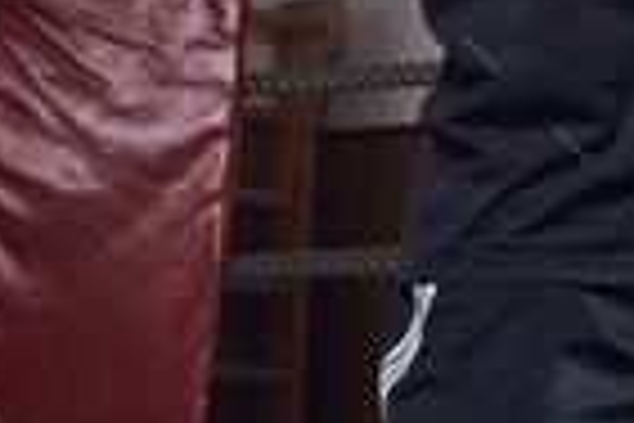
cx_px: 863
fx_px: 3892
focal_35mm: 221
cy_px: -7
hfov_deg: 9.1
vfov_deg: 6.2
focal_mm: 35
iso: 250
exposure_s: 1/125
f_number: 6.4
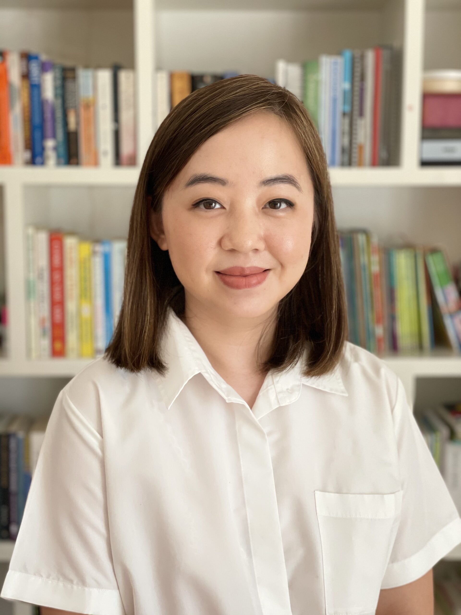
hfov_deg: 28.0
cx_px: 230
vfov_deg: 36.8
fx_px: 923
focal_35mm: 52
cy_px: 308
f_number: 2
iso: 250
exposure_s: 1/122
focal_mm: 6
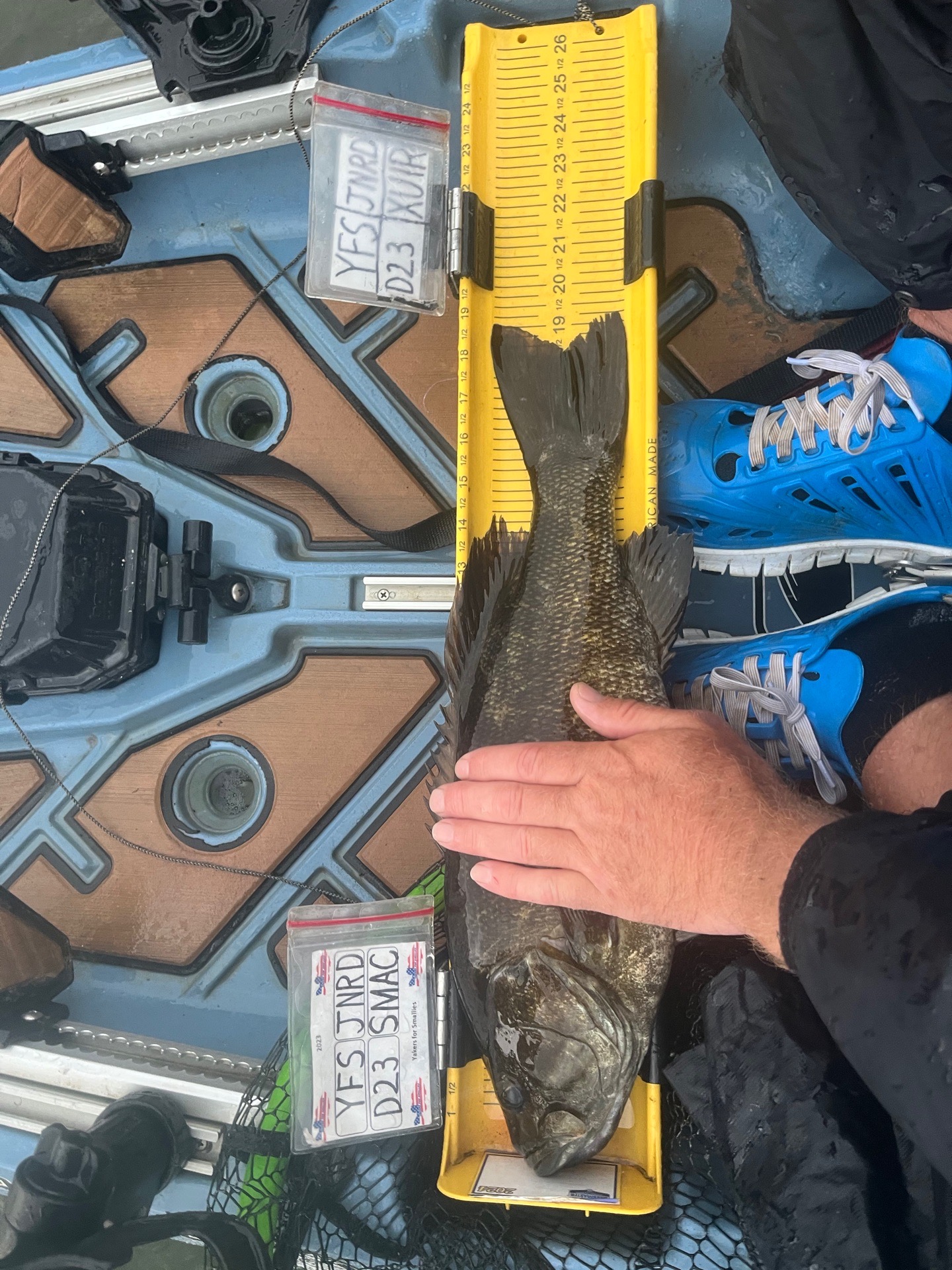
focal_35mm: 26
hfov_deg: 53.1
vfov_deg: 67.3
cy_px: 635
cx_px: 476
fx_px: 953
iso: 160
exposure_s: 1/60
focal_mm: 5.1
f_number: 1.6
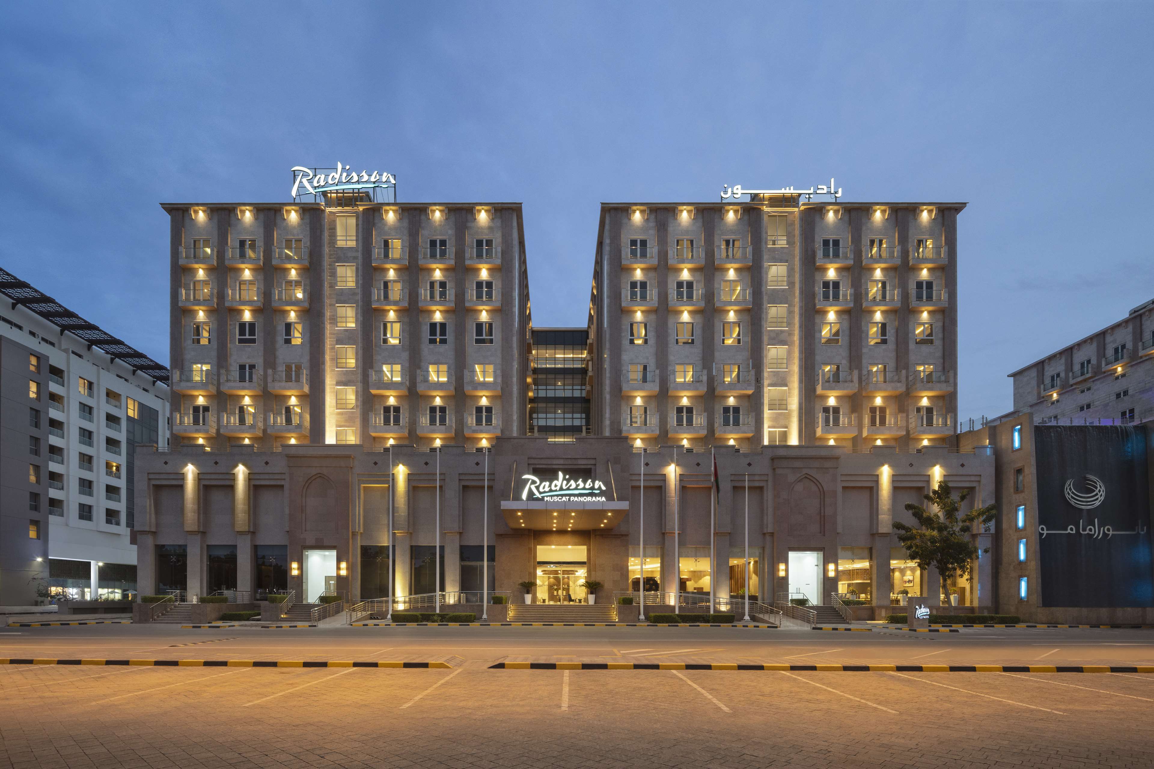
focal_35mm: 16
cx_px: 577
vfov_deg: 73.7
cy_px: 384
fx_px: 513
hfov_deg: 96.7
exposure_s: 1
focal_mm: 16
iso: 500
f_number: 11
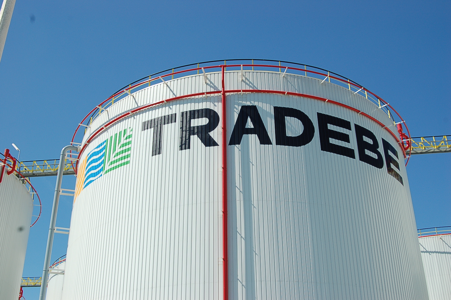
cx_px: 226
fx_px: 526
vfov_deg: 31.8
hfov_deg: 46.4
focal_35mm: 42
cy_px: 150
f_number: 10
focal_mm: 28
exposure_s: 1/400
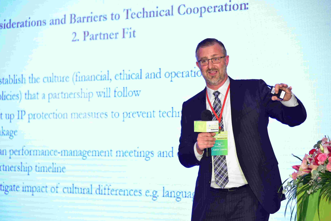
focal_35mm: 111
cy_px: 111
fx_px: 1021
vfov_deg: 12.3
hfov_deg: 18.4
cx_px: 165
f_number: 4.5
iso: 4000
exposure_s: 1/250
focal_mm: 110
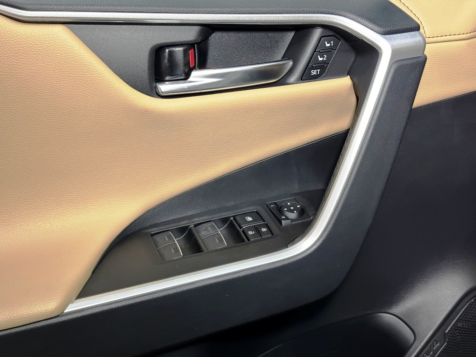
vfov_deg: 30.3
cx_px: 238
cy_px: 178
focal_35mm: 48
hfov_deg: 39.7
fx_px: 660
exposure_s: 1/60
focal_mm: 6.86
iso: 250
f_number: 1.78
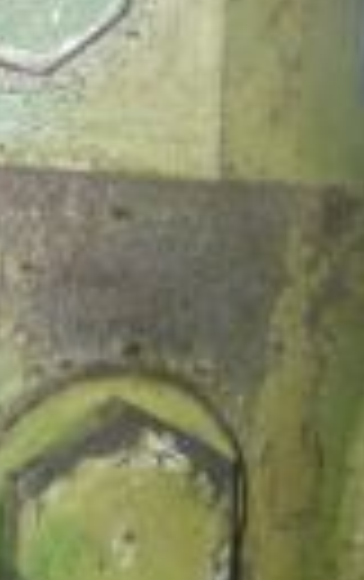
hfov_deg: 9.1
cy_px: 360
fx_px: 2215
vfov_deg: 14.9
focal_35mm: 140
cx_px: -202
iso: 200
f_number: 3.3
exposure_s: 1/40
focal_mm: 6.3
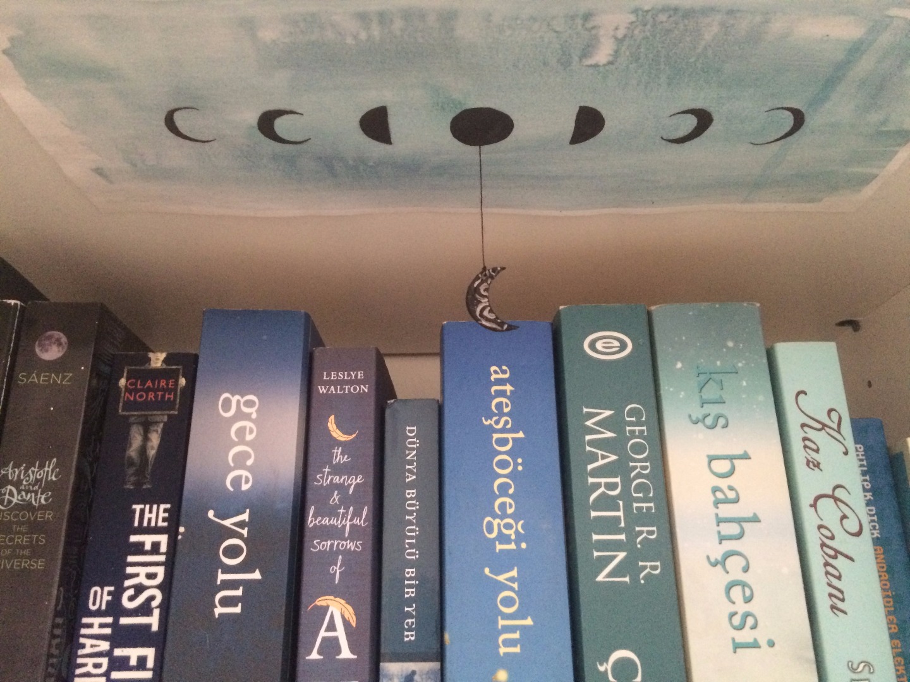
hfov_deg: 61.7
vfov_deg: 48.2
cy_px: 341
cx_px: 455
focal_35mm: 29
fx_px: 762
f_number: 2.2
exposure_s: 1/17
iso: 400
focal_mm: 4.15
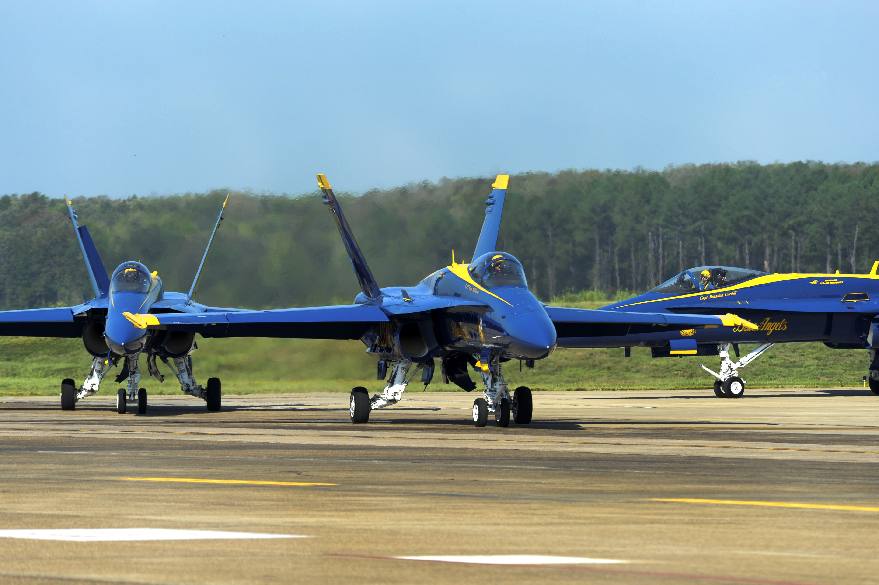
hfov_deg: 6.8
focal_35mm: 305
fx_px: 7442
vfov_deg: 4.5
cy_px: 329
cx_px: 427
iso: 200
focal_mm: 270
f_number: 6.3
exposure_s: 1/800
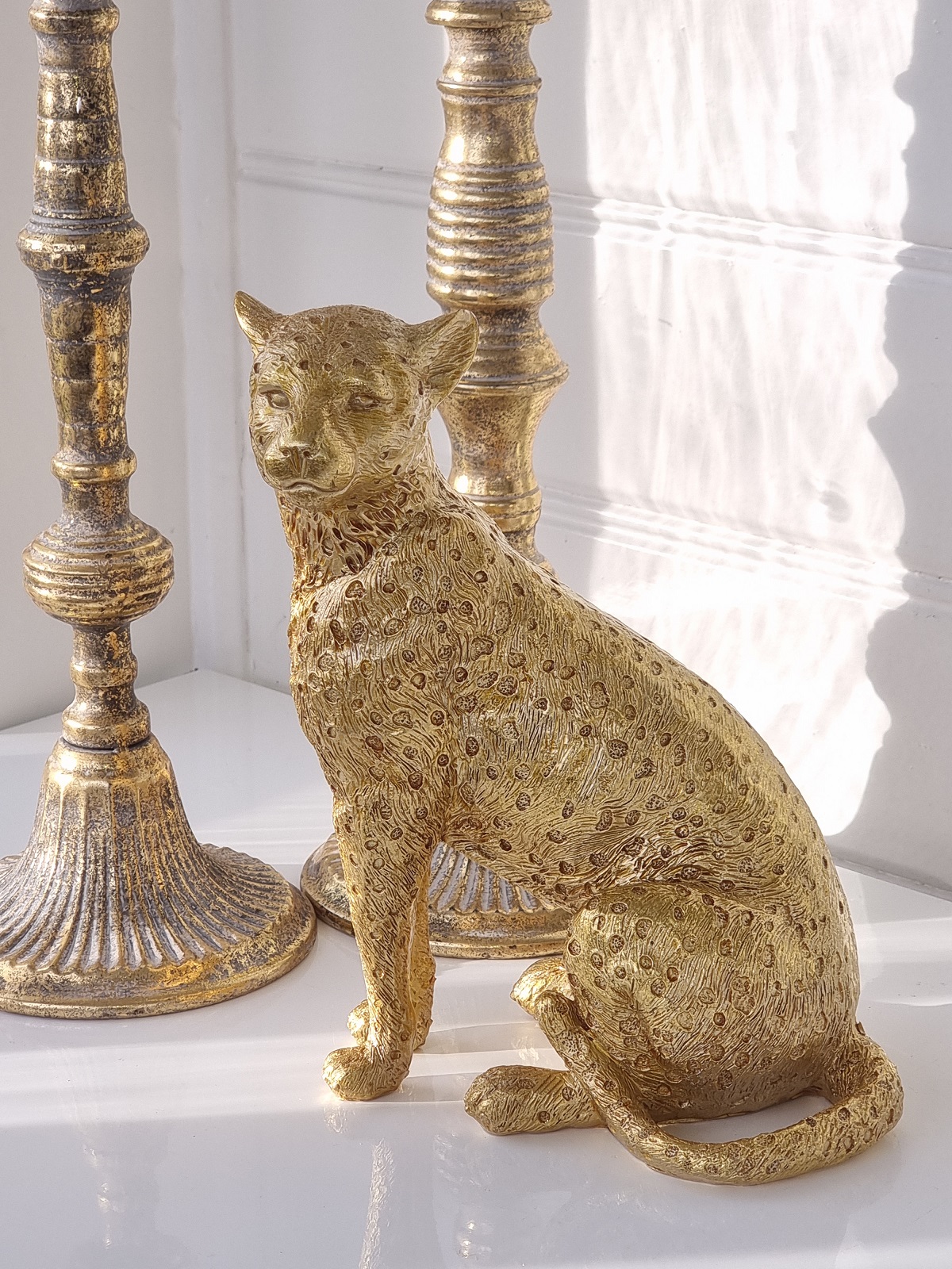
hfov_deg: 20.4
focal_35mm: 72
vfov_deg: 27.0
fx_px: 2640
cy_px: 634
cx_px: 476
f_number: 2.4
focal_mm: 9
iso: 50
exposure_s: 1/246
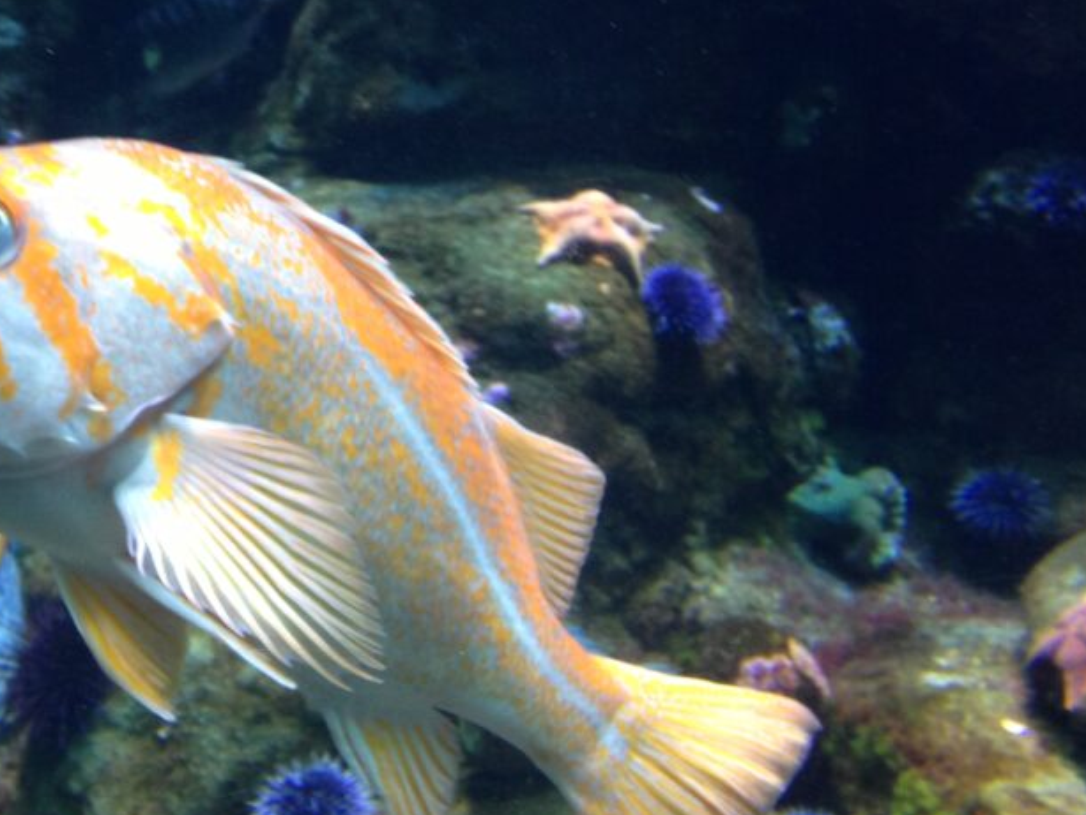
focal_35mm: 55
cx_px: 228
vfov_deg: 26.6
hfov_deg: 34.0
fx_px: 1726
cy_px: 359
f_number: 2.4
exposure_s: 1/20
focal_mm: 4.13
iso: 100
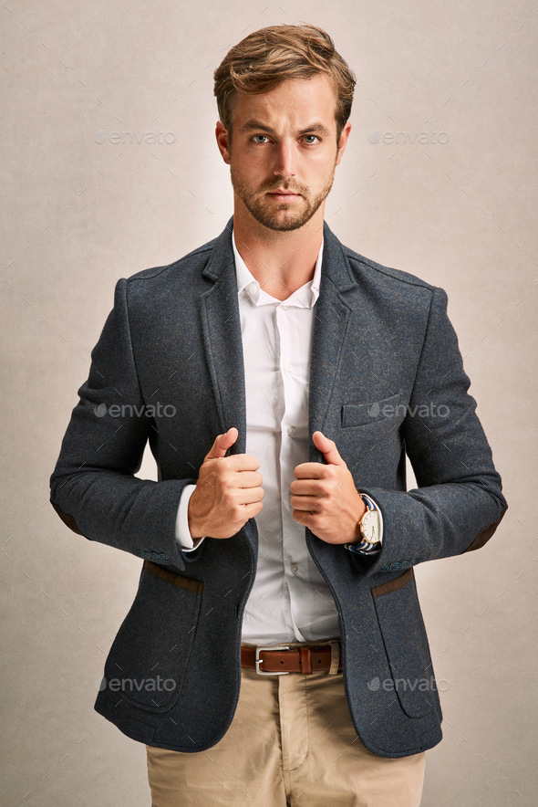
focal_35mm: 85
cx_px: 269
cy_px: 404
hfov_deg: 16.1
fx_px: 1904
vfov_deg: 23.9
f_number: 11
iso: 100
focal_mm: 85
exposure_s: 1/125
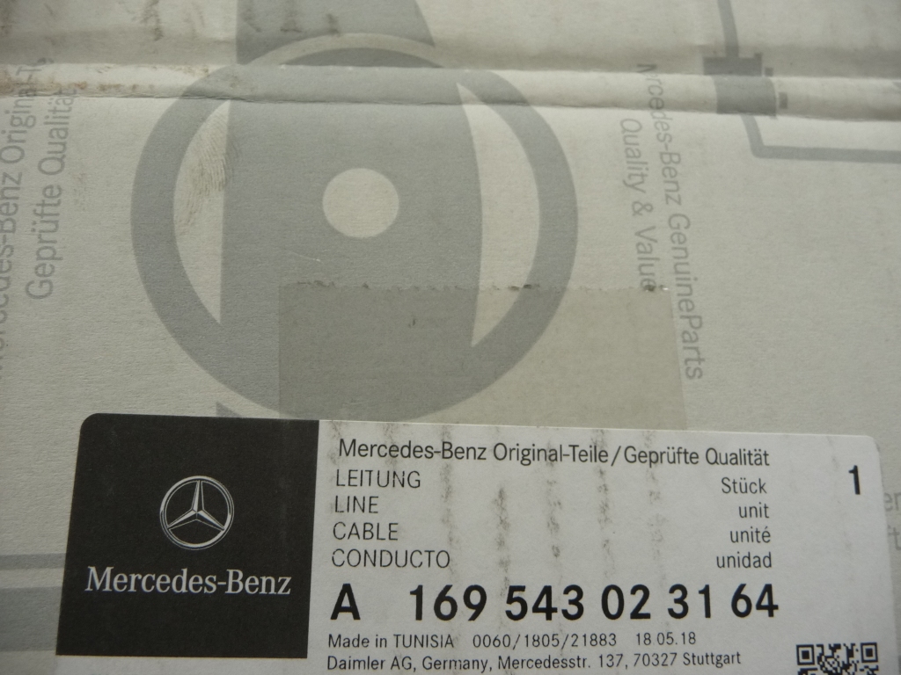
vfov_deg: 49.7
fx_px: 729
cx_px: 450
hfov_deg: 63.4
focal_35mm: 28
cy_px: 338
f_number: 3.3
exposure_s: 1/30
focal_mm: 4.7
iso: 160
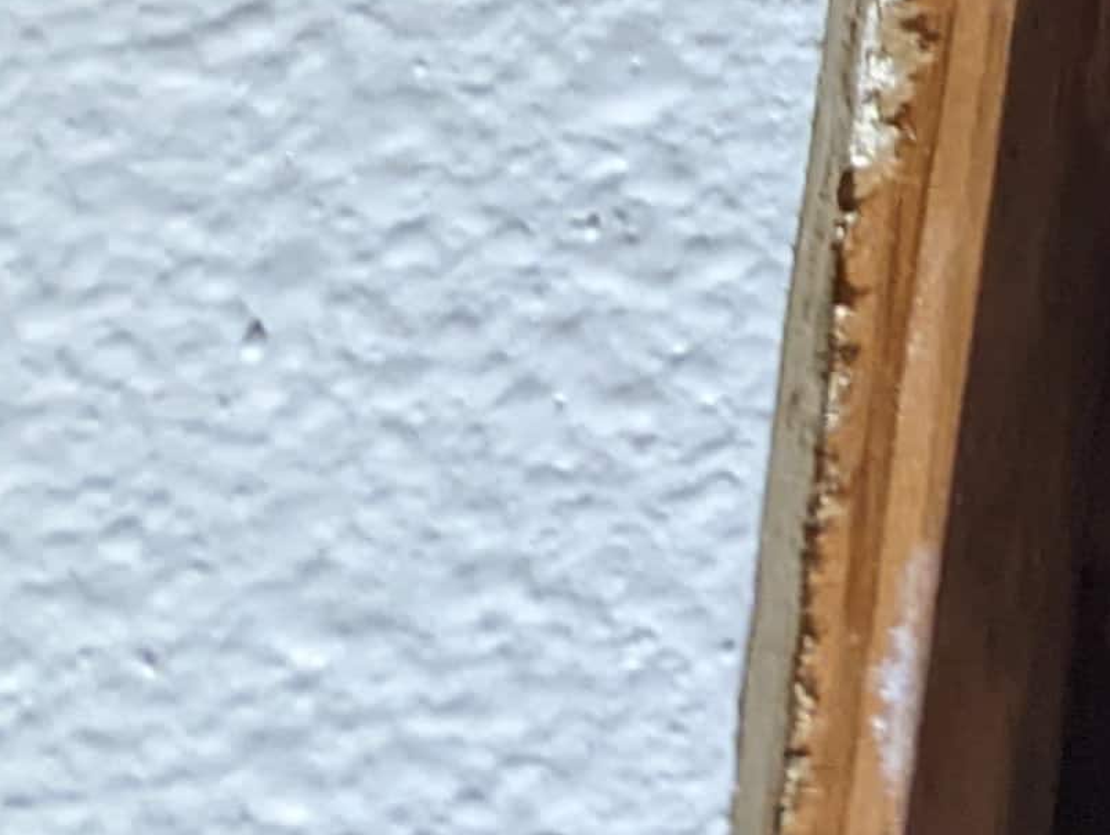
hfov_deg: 12.9
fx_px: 3916
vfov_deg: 11.5
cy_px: -568
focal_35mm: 122
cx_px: 2542
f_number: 1.85
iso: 1809
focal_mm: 6.81
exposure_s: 1/501
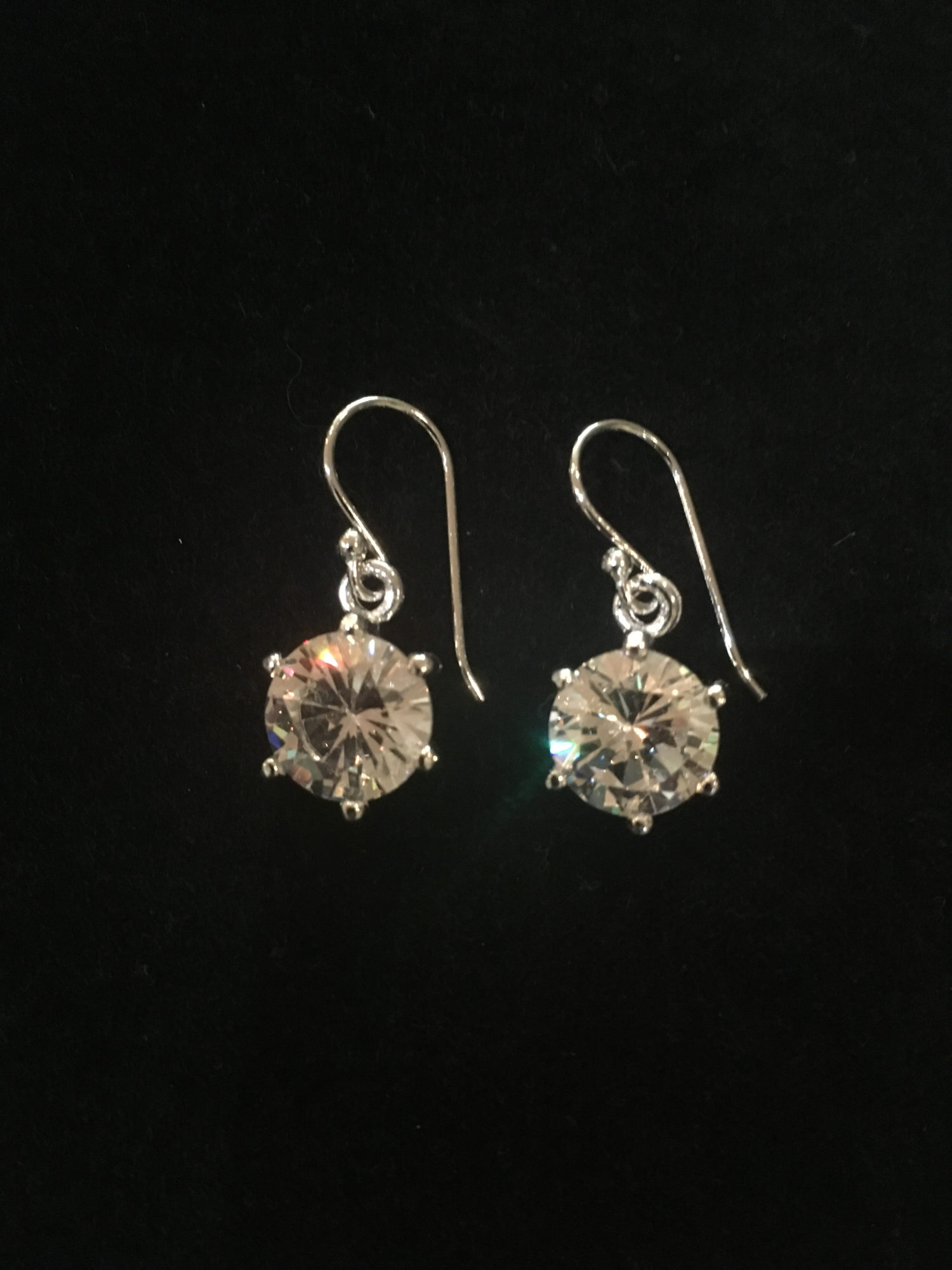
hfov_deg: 48.2
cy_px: 635
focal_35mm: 29
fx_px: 1063
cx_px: 476
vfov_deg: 61.7
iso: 1600
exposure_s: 1/33
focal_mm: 4.15
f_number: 2.2
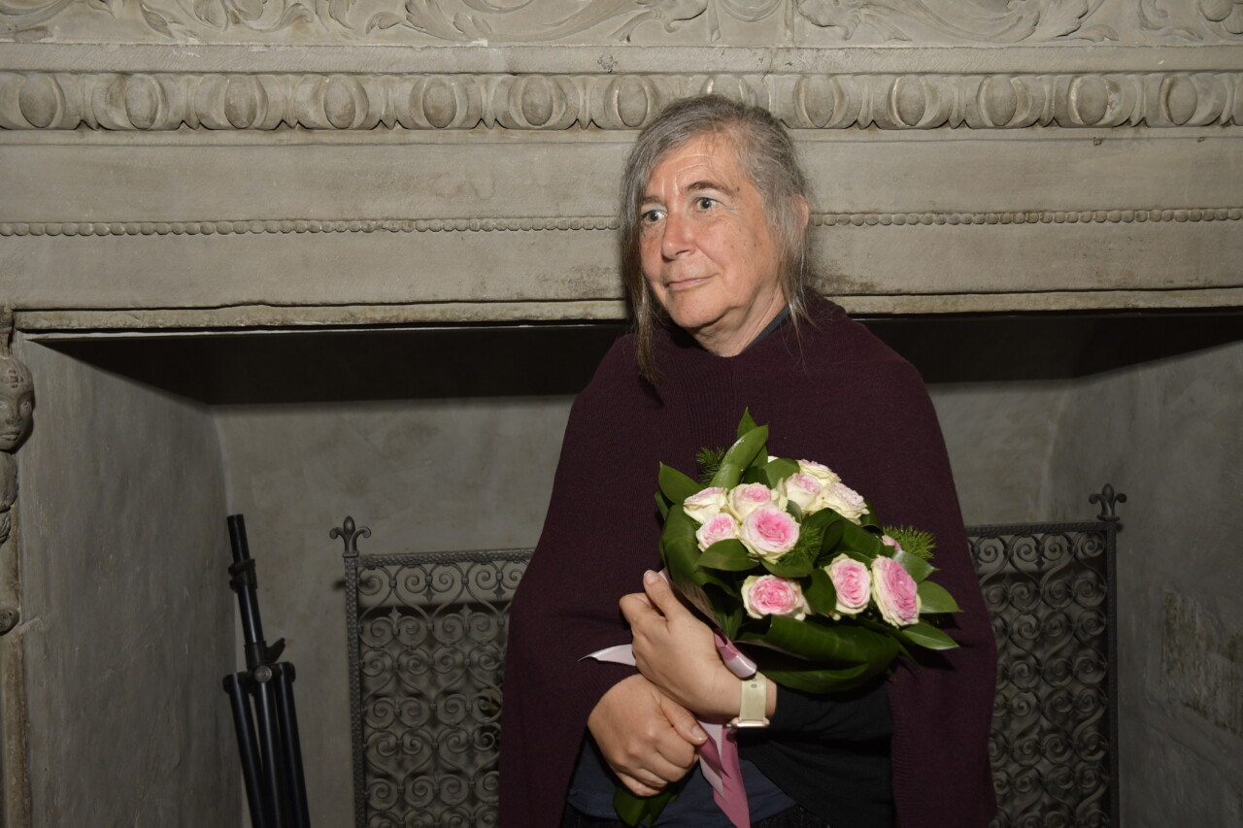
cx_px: 622
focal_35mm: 33
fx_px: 1139
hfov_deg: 57.2
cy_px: 414
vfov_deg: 40.0
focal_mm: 22
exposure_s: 1/100
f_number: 4.5
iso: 800
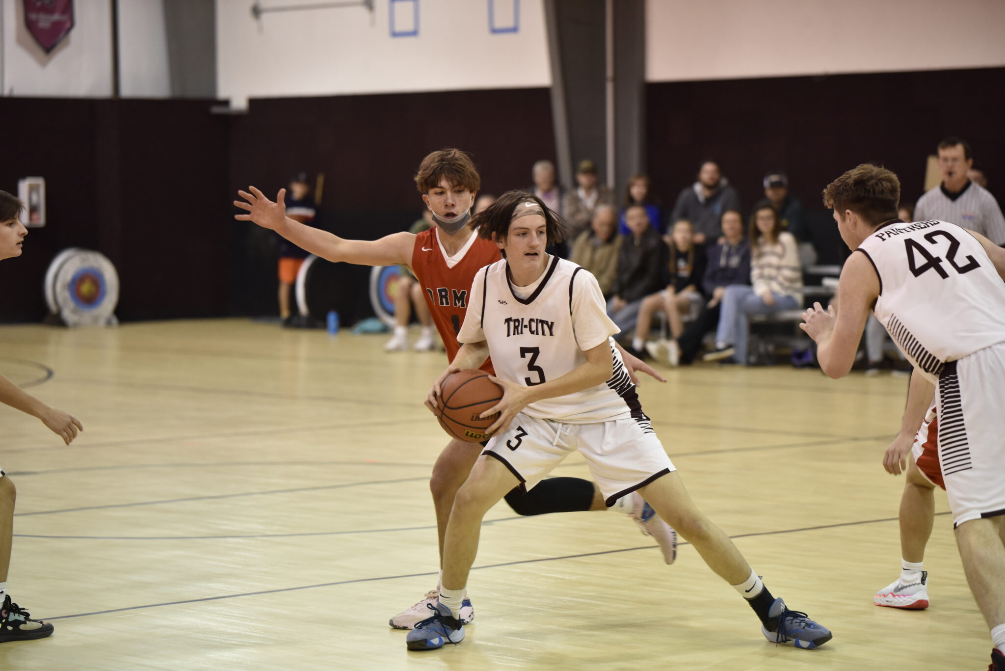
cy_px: 336
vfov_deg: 11.8
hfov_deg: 17.6
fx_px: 3239
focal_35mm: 116
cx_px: 502
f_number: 2.8
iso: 2200
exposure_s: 1/320
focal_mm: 116
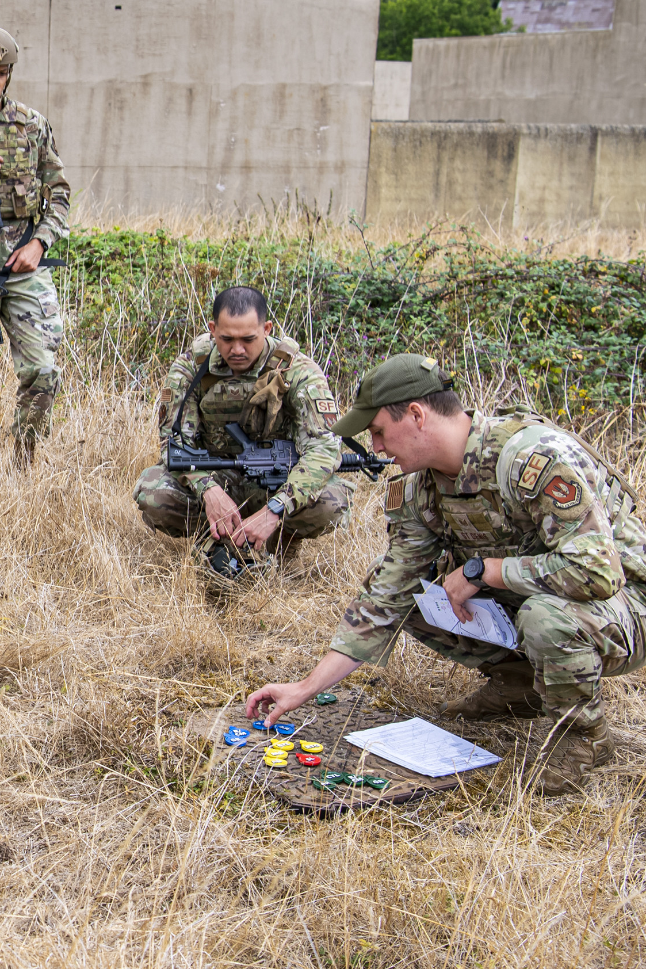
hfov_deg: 22.7
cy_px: 426
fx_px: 1534
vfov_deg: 35.0
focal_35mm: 57
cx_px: -29
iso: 100
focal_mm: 32
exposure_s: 1/250
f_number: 4.5
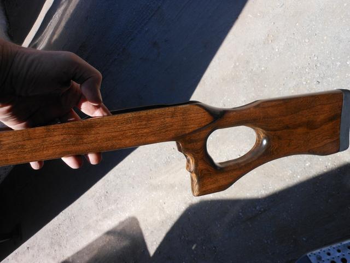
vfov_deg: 49.7
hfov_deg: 63.4
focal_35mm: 28
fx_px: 283
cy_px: 132
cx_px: 175
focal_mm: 5
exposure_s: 1/400
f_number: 3.7
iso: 80
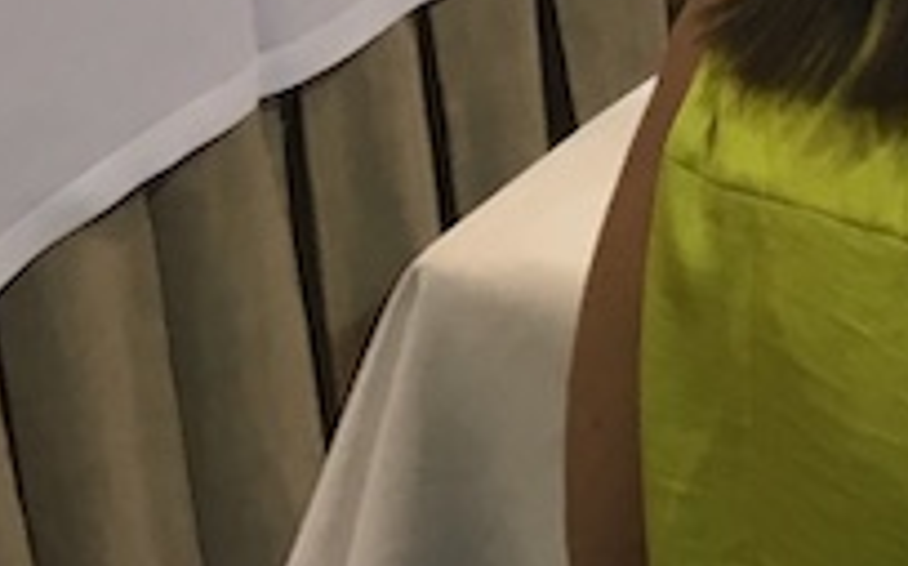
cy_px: -1038
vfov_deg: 7.7
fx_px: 3733
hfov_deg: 12.4
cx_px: 1771
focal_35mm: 151
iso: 80
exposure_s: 1/33
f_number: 2.2
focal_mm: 4.15
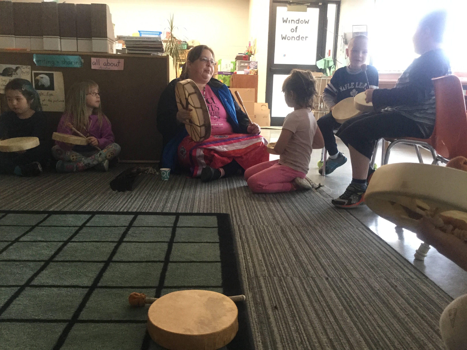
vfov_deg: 45.4
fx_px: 418
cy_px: 175
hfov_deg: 58.4
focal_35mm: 31
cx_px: 234
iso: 160
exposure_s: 1/30
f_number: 2.4
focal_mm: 3.3
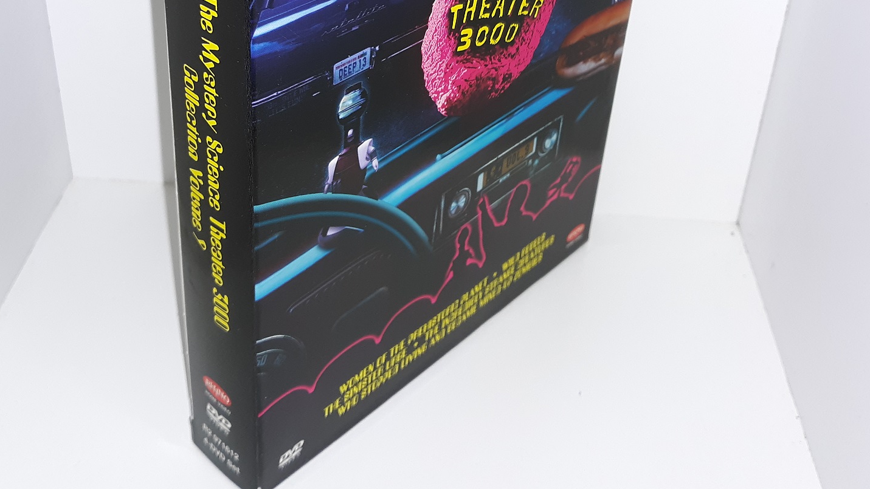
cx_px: 398
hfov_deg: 46.3
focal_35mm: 44
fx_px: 1015
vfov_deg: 26.2
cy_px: 42
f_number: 1.7
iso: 64
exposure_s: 1/120
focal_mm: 3.7
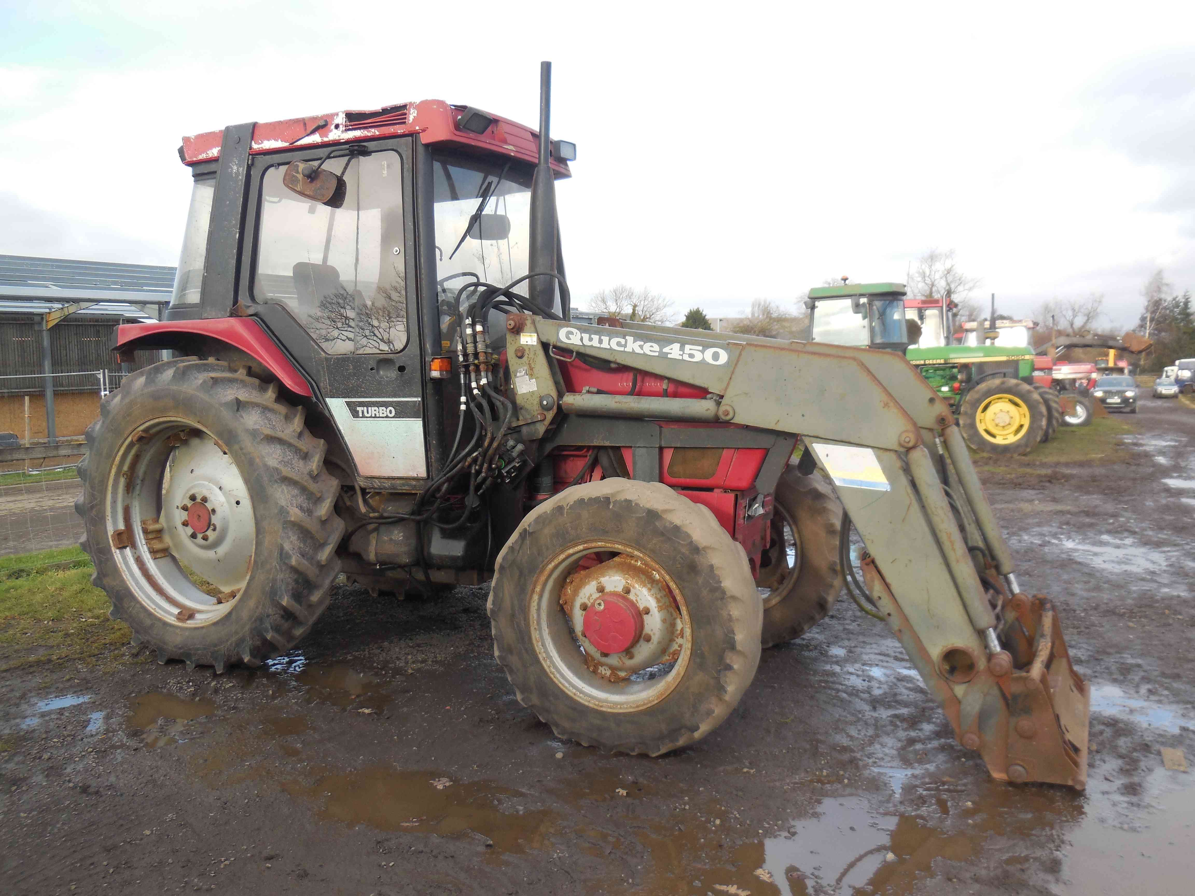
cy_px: 448
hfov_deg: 60.0
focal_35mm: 30
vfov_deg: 46.8
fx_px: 1036
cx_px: 598
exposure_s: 1/250
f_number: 3.2
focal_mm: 5.3
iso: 125
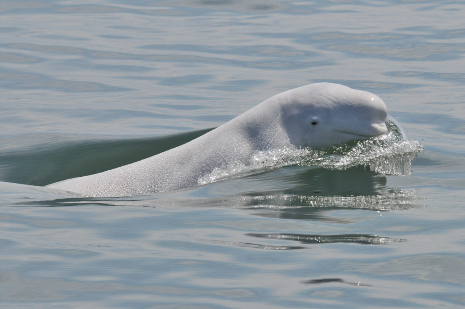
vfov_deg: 2.9
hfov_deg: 4.4
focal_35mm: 465
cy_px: 154
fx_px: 5999
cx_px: 232
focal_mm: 310
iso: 200
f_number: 8
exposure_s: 1/1250
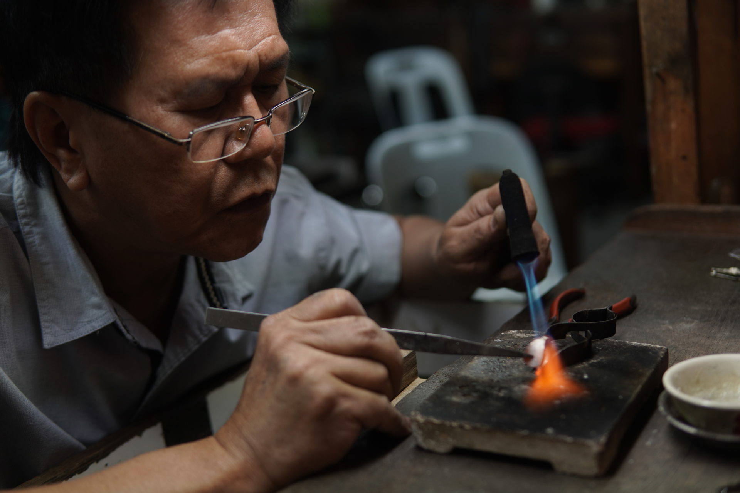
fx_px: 925
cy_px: 246
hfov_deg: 43.6
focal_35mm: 45
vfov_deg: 29.9
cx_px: 370
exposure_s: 1/80
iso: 100
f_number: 2
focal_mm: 30
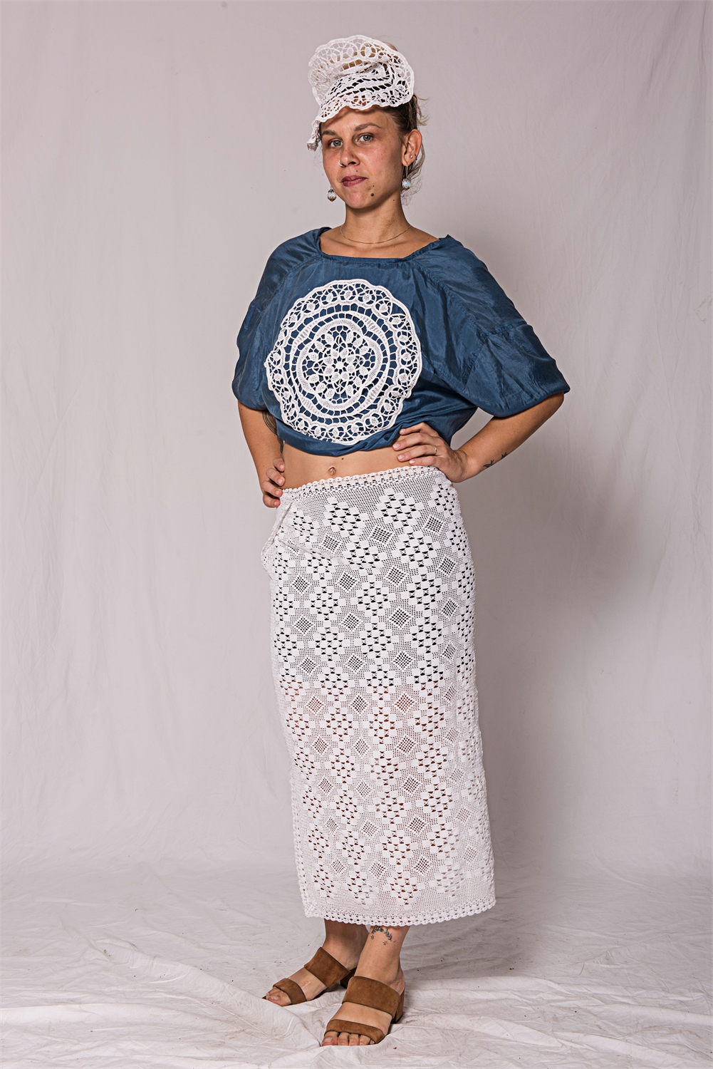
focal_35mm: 56
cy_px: 534
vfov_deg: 35.6
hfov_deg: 24.2
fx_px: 1662
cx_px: 356
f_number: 11
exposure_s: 1/160
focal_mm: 56
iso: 125
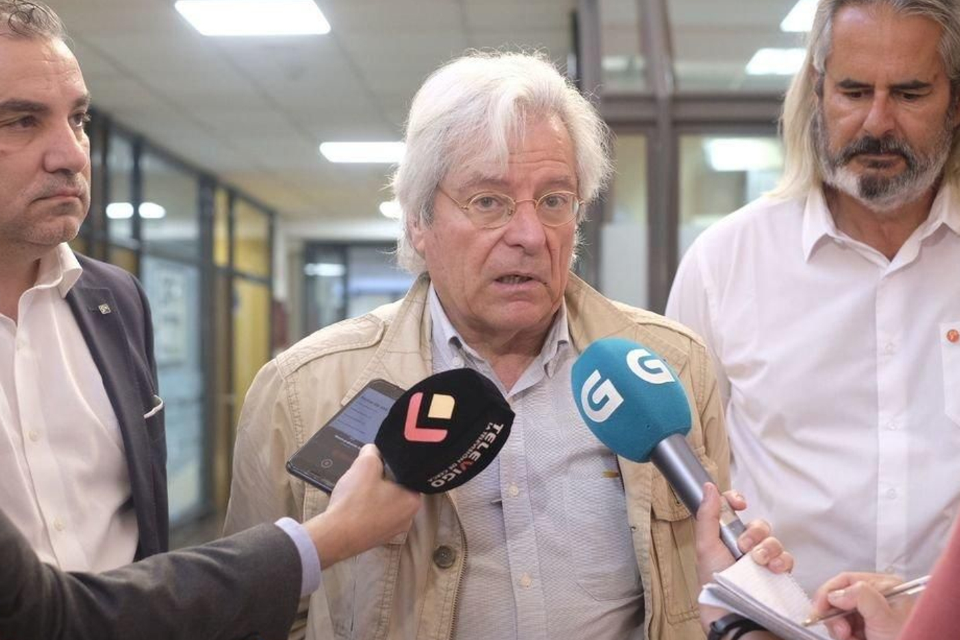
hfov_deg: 33.9
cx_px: 434
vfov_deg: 23.0
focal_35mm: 59
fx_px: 1573
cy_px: 353
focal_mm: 35
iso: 1600
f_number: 2.8
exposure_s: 1/100
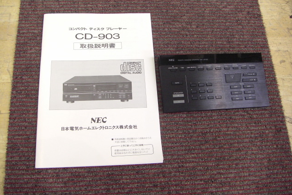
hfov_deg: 48.4
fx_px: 325
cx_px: 146
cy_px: 89
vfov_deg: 33.4
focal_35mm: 40
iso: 200
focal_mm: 6.3
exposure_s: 1/25
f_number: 3.4
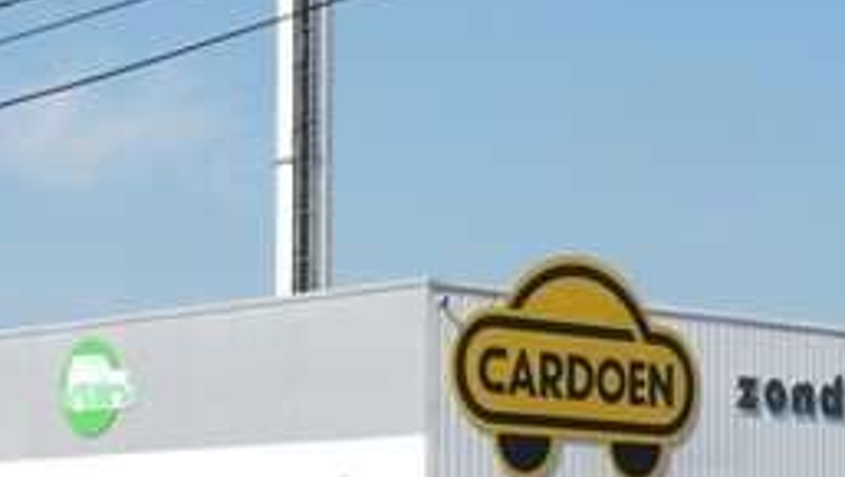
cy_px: 349
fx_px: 2915
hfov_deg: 16.2
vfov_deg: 9.3
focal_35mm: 130
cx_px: 20
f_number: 9
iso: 100
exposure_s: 1/250
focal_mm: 6.6
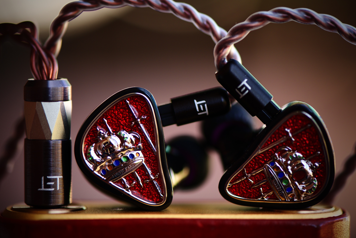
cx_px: 178
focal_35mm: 105
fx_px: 1039
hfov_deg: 19.4
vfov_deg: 13.1
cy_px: 119
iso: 1600
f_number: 3.5
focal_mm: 105
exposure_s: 1/200
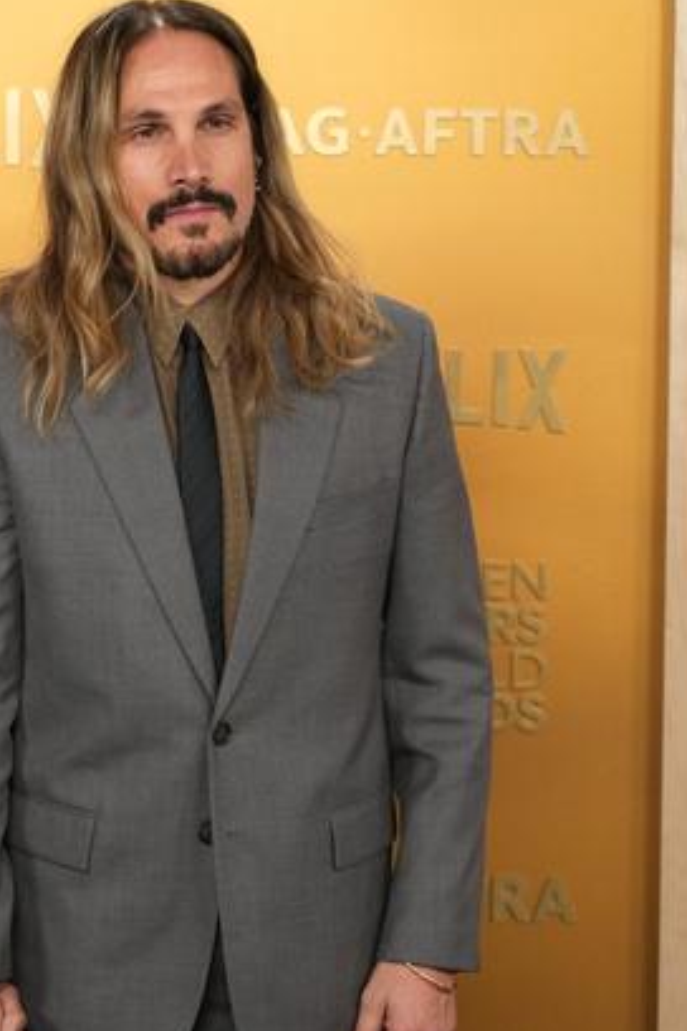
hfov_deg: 10.8
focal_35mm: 126
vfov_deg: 16.3
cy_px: 484
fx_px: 3606
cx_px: 13
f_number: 5
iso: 2500
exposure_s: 1/250
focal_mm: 73
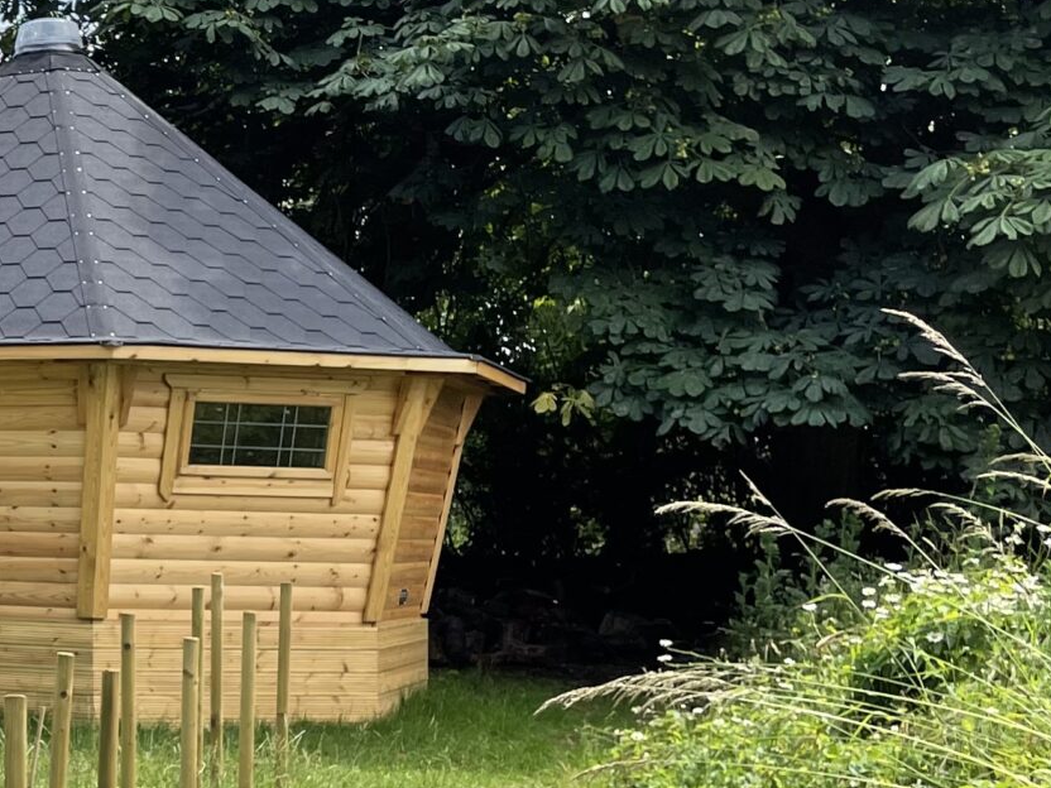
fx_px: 2429
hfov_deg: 21.0
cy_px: 447
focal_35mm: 80
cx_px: -488
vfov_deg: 18.4
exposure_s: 1/1125
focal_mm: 4.2
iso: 32
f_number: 1.6
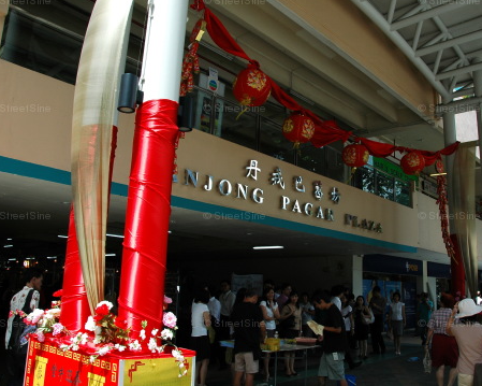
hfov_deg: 56.8
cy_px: 192
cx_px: 283
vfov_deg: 47.1
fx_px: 442
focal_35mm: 31
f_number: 5.6
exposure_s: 1/400
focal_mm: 18
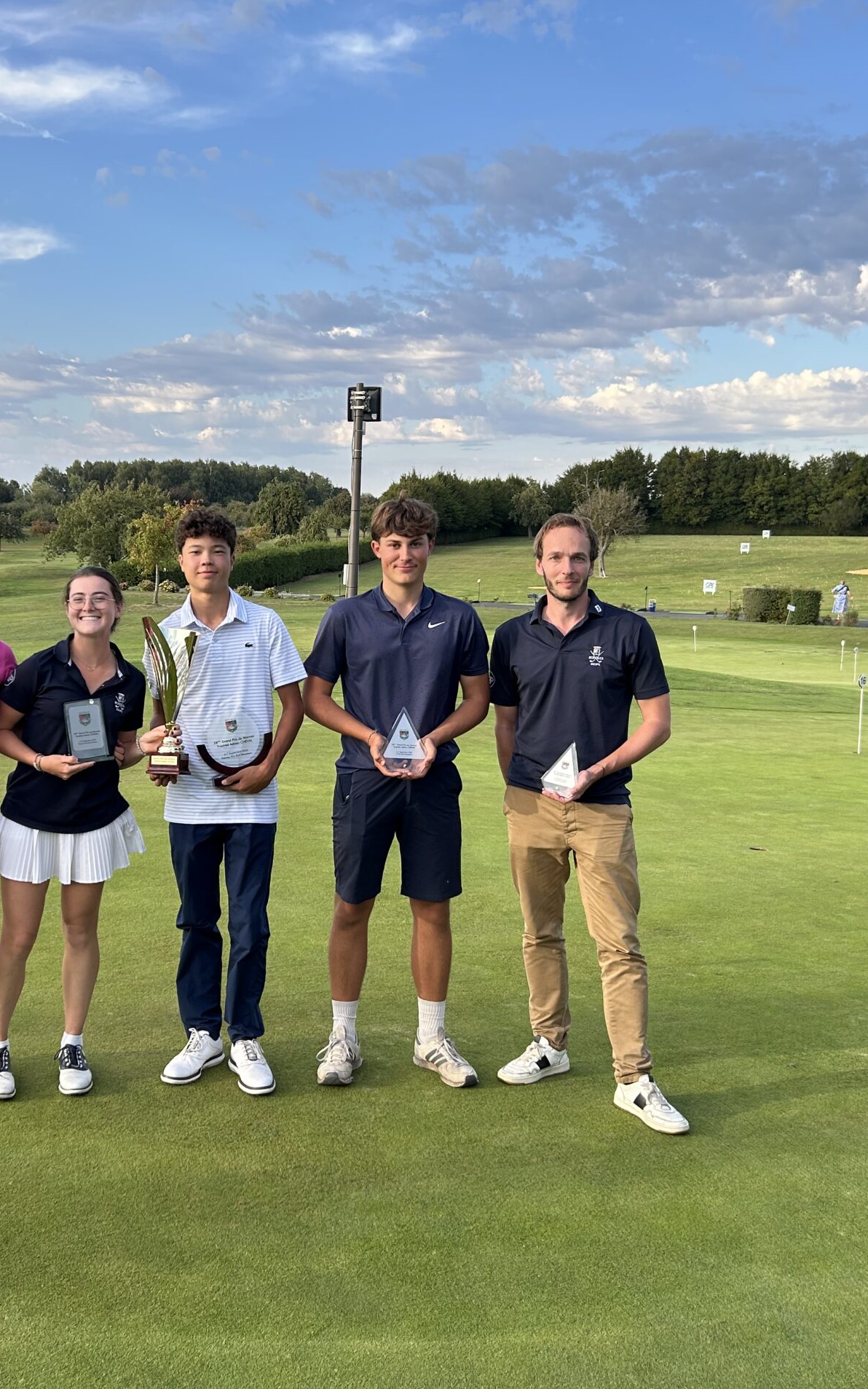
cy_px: 691
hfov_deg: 34.0
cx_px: 264
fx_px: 1400
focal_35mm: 37
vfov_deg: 52.7
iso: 50
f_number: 1.5
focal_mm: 5.7
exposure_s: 1/674
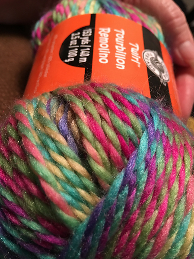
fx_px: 232
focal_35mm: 31
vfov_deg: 58.3
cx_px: 98
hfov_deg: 45.4
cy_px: 135
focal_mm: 4.15
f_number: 2.2
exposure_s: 1/30
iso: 125
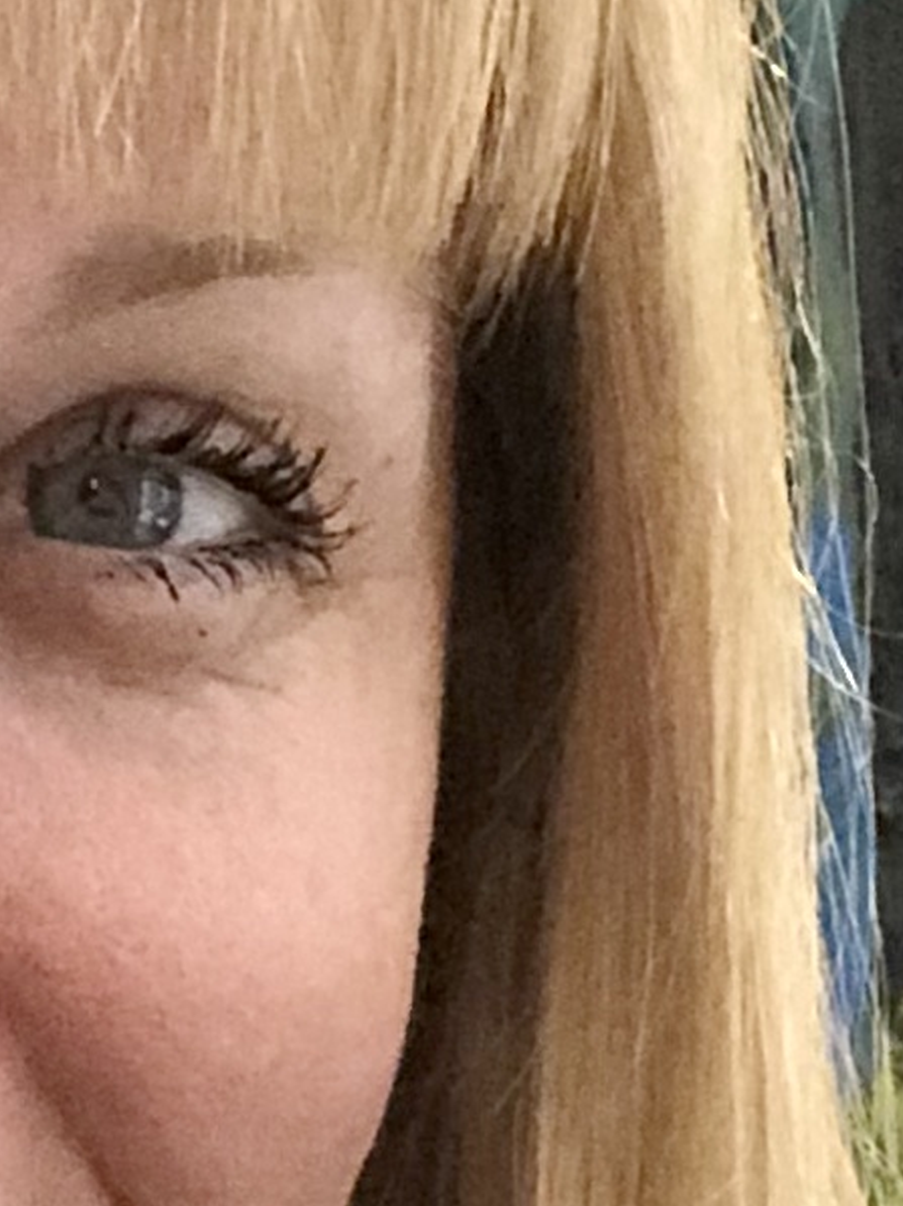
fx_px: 4178
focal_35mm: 120
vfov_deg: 16.3
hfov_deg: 12.0
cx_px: -259
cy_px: 917
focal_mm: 2.87
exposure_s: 1/33
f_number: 2.2
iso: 500
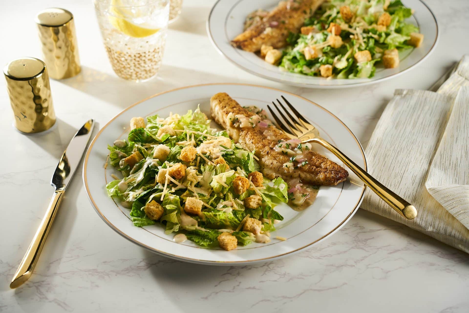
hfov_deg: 31.4
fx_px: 834
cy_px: 156
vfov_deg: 21.3
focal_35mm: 64
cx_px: 234
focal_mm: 64
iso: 500
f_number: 5.6
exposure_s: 1/200
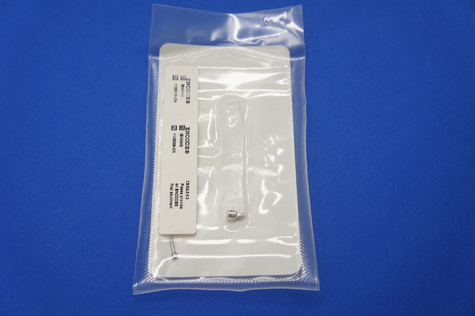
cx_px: 238
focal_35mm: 50
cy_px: 158
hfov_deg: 40.0
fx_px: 653
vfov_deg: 27.2
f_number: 5
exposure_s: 1/80
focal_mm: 33
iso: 200
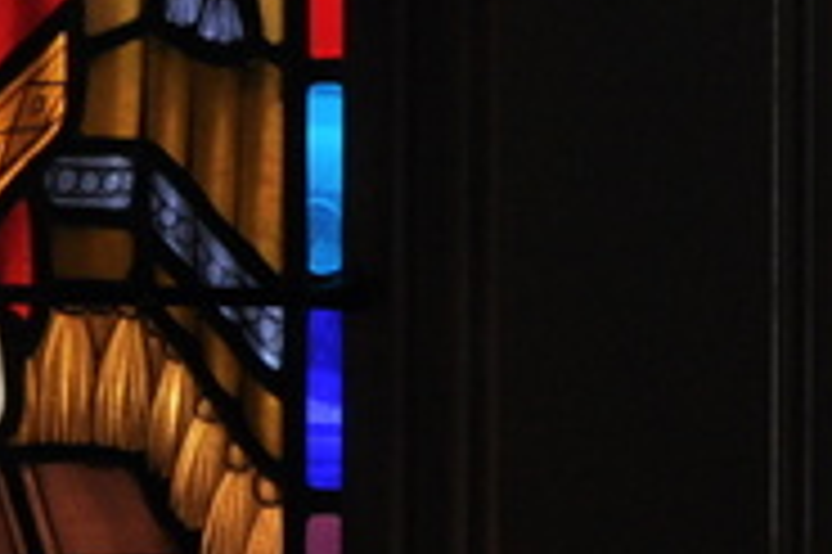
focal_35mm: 253
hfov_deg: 8.0
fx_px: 5842
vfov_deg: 5.4
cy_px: -79
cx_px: -234
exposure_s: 1/40
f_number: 6.3
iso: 200
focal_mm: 26
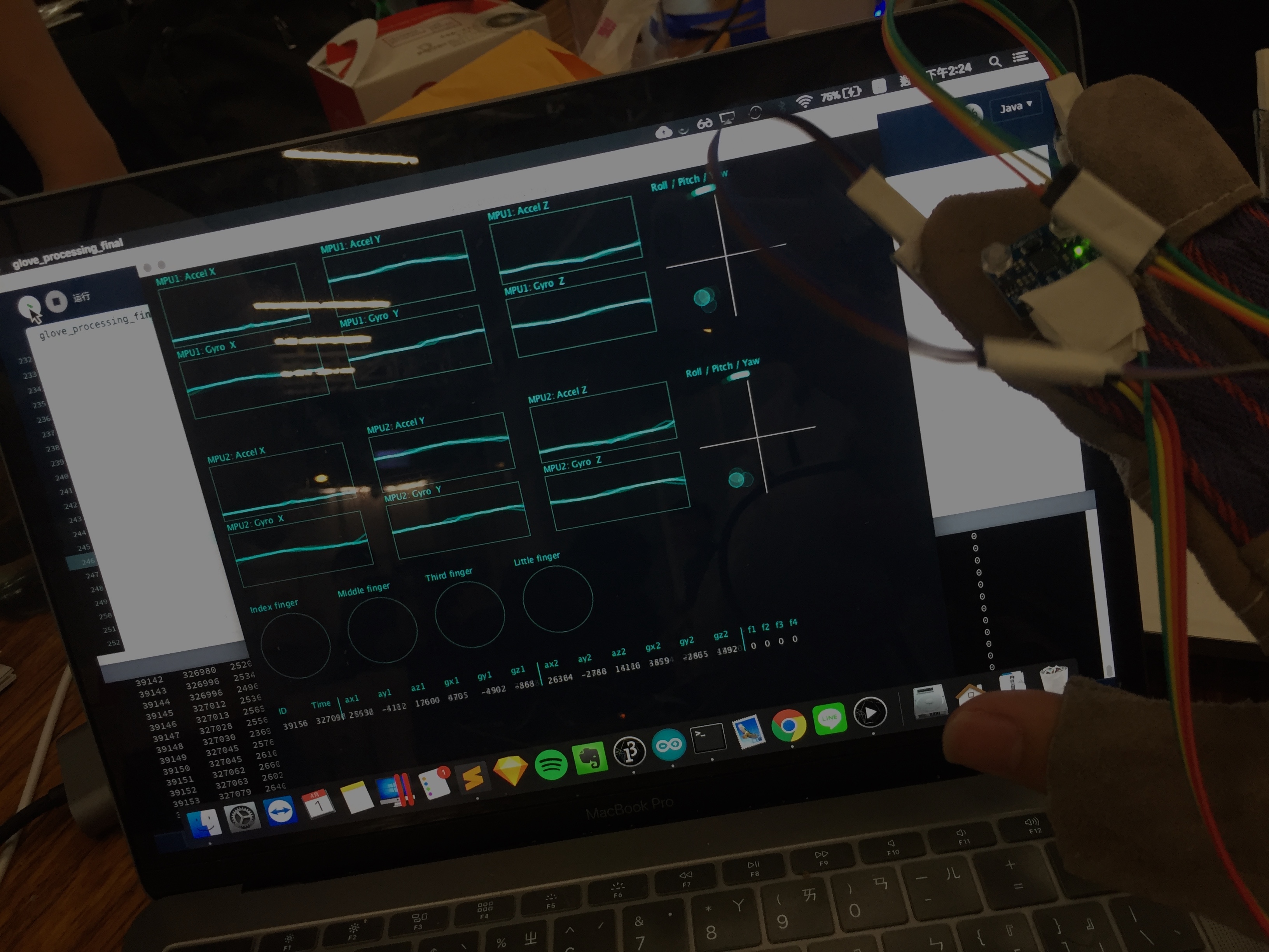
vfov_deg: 48.2
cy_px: 476
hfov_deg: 61.7
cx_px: 634
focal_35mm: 29
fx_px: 1063
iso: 100
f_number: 2.2
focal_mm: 4.15
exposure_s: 1/30
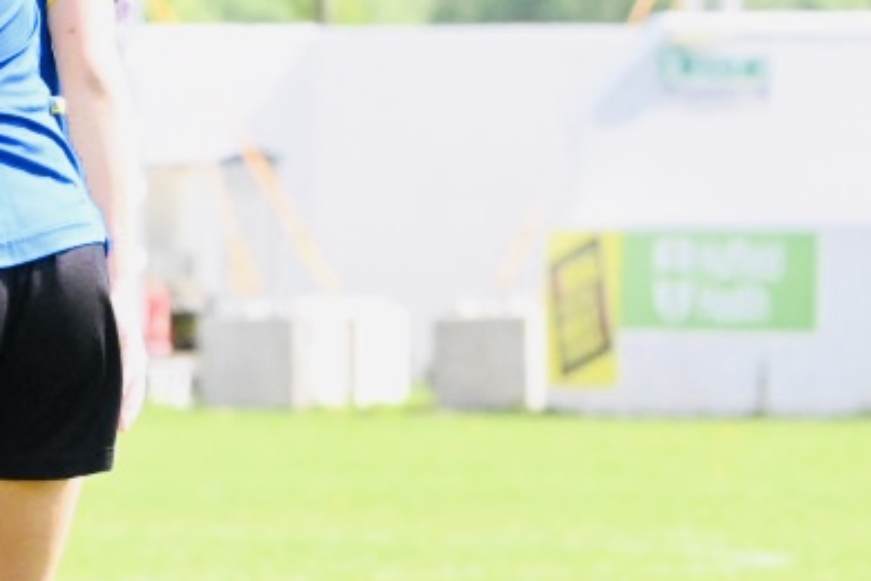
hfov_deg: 2.4
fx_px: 21096
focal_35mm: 872
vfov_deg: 1.6
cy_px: 206
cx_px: -65
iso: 10000
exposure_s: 1/8000
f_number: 7.1
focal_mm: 210
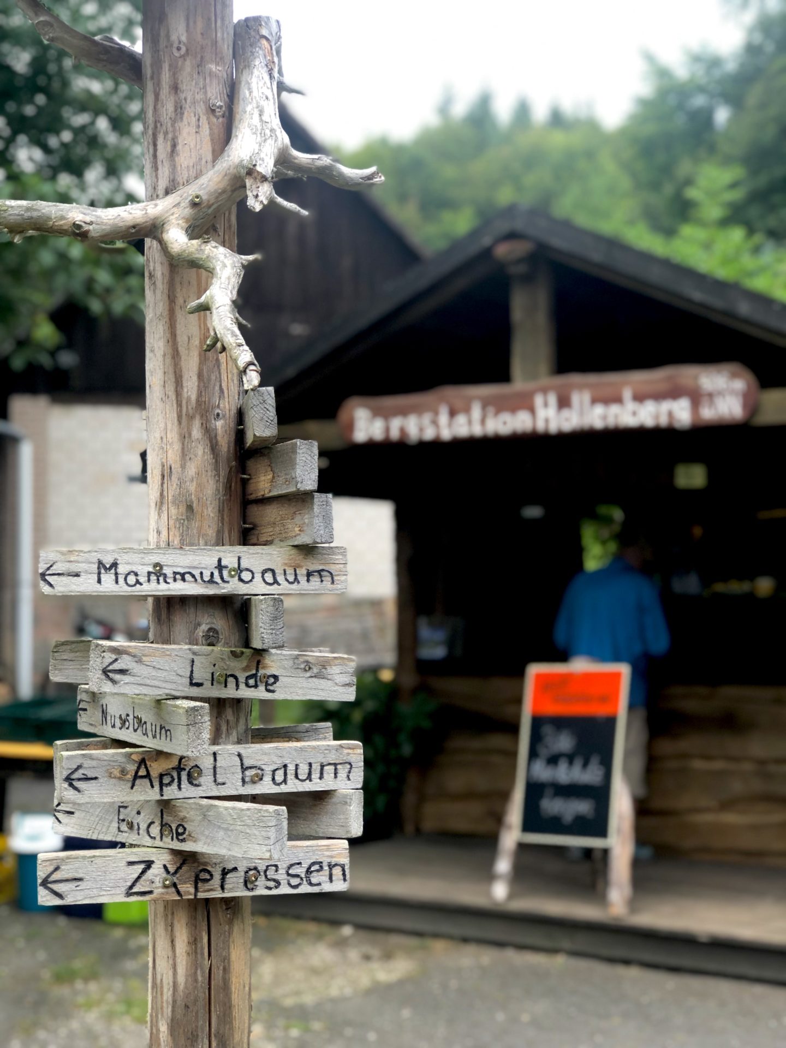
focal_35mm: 57
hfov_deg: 25.7
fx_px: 1726
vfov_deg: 33.8
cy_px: 524
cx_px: 393
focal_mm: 6.6
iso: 20
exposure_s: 1/60
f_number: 2.8
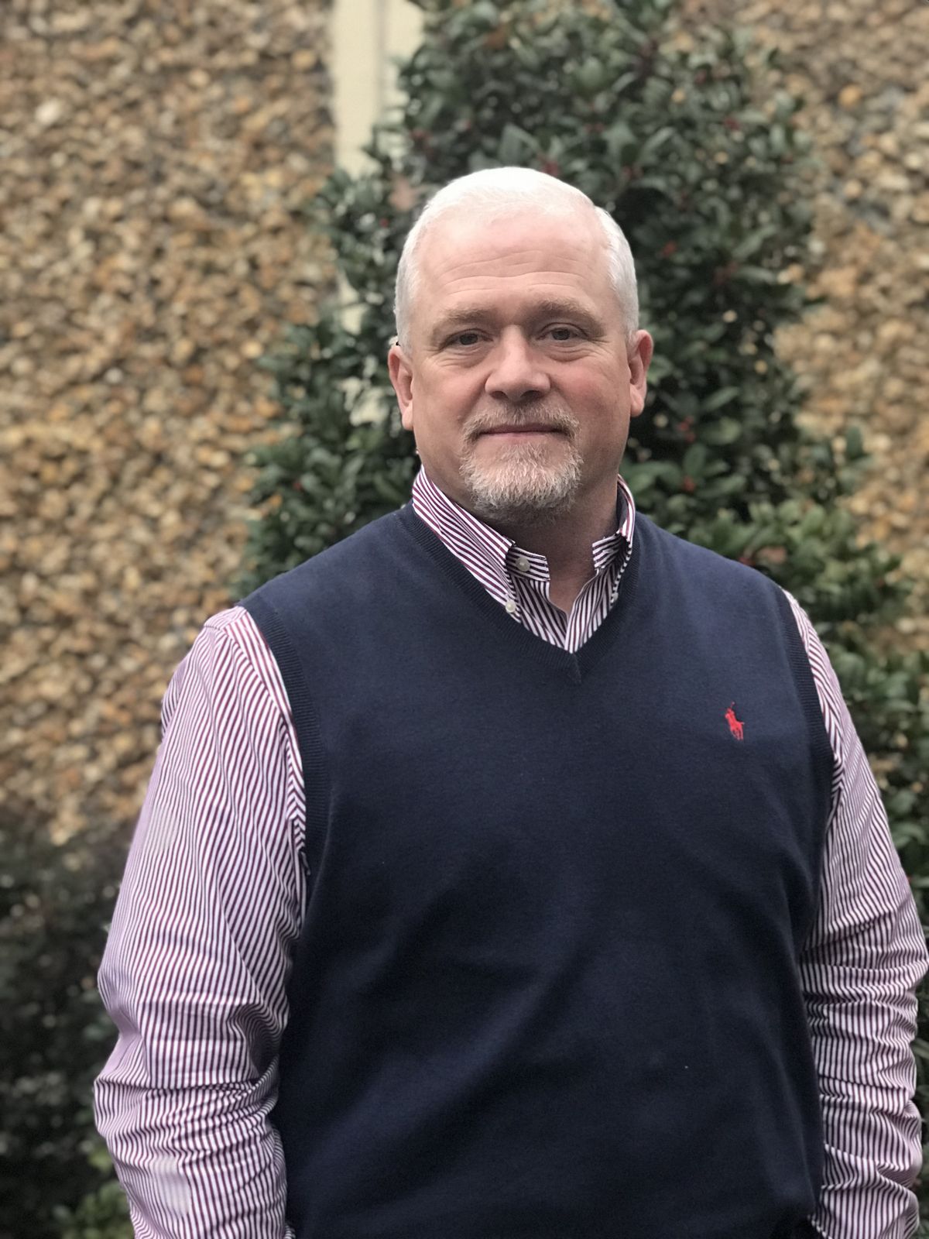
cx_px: 464
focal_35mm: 57
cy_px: 620
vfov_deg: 33.8
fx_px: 2040
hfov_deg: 25.7
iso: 200
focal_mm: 6.6
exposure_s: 1/60
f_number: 2.8
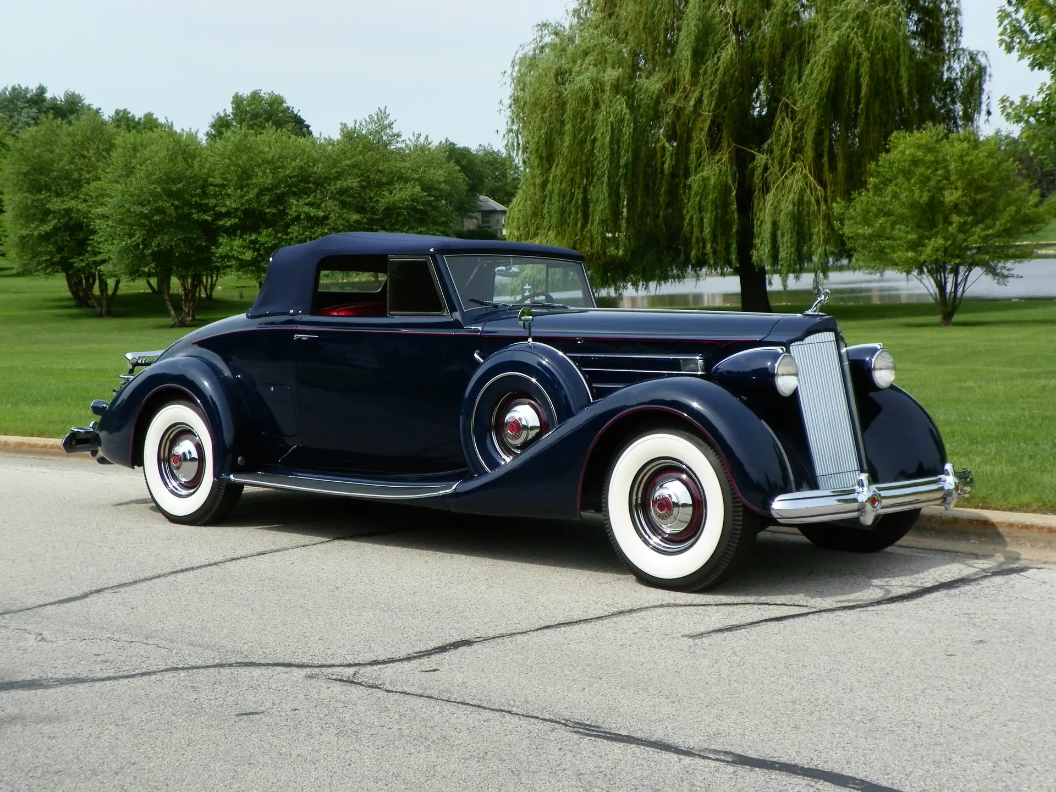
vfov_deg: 28.0
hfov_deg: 36.8
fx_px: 1586
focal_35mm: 52
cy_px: 396
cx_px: 528
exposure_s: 1/400
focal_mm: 9.2
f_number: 5
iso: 64
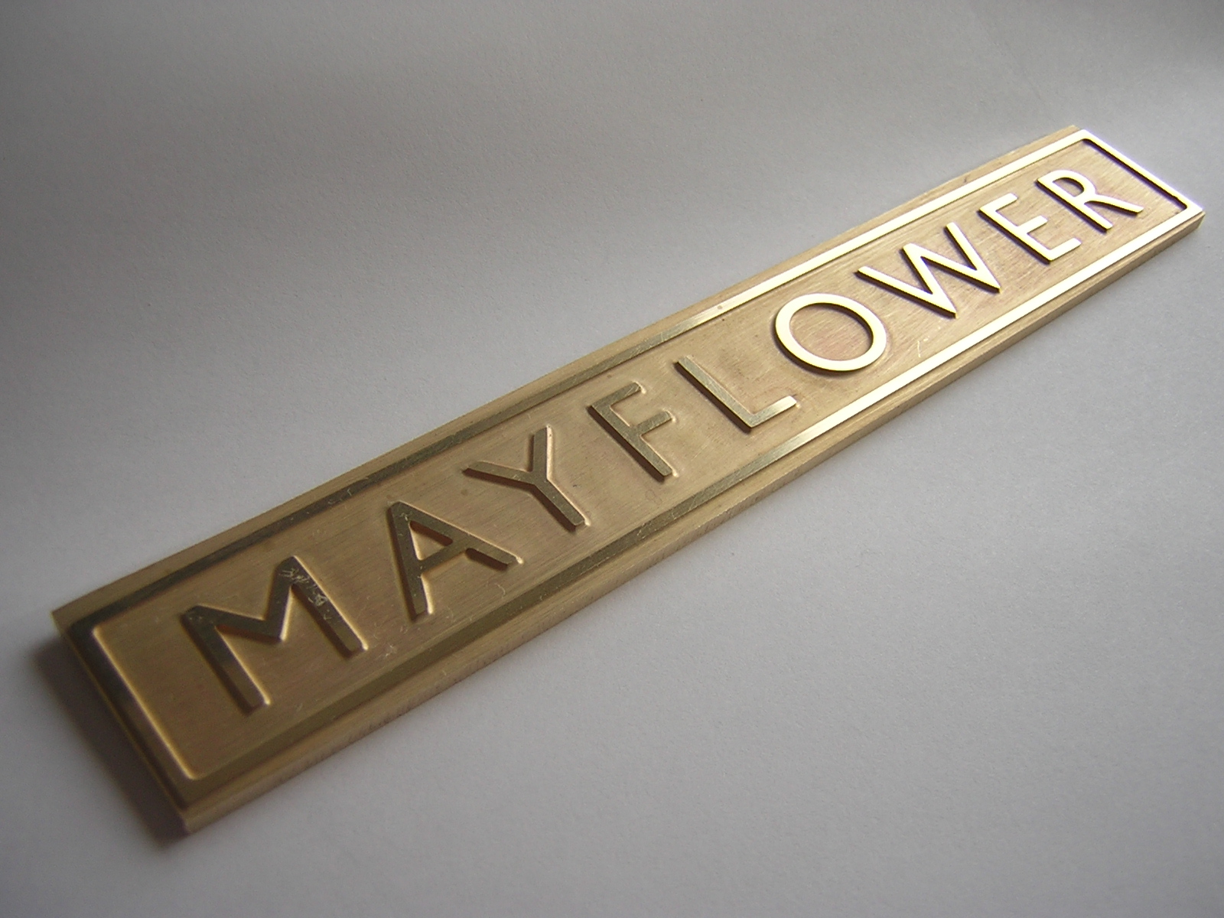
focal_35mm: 36
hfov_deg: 51.4
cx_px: 612
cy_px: 459
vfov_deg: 39.7
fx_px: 1273
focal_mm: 4.7
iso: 100
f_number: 2.6
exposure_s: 1/211
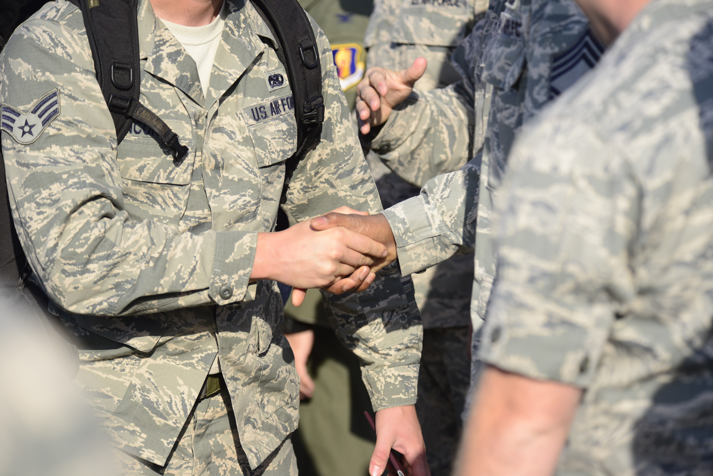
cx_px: 356
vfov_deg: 7.9
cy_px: 238
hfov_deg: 11.7
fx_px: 3467
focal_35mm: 175
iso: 400
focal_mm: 175
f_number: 5
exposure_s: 1/1600
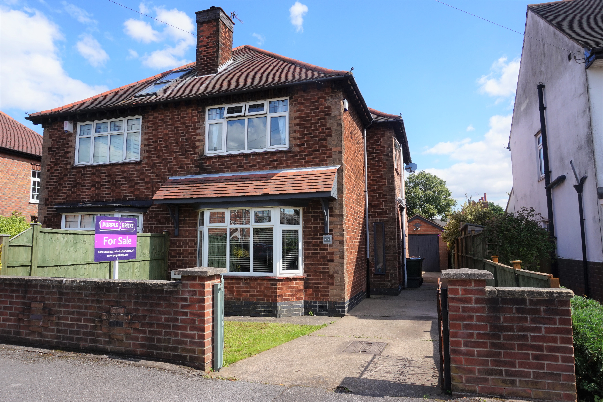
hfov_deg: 73.8
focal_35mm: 24
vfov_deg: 53.1
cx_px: 302
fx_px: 402
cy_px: 201
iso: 100
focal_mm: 16
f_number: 13
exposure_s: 1/80
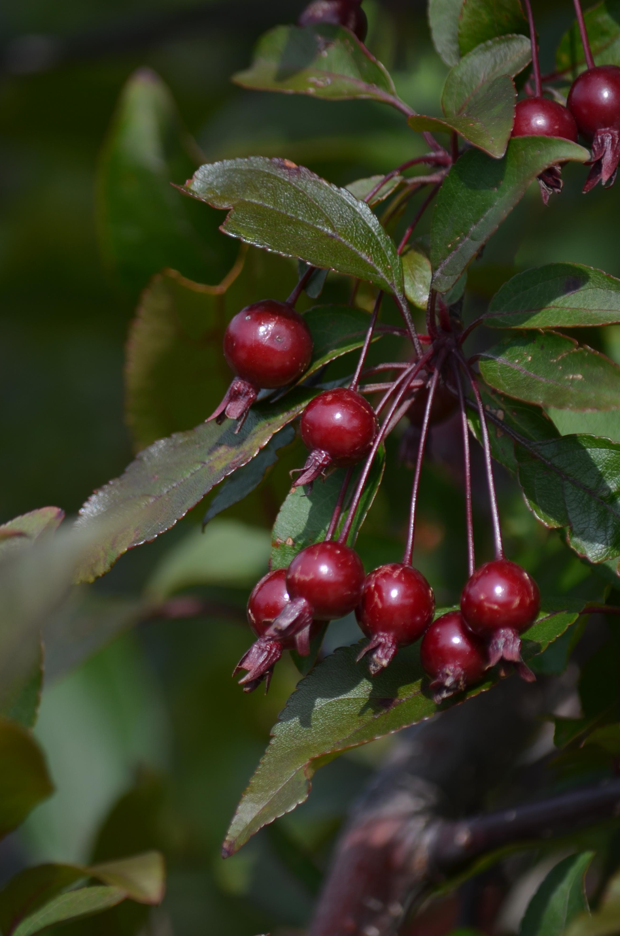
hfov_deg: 3.7
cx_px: 334
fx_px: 9680
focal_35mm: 373
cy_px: 495
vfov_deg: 5.5
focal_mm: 200
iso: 100
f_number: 5.6
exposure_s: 1/400
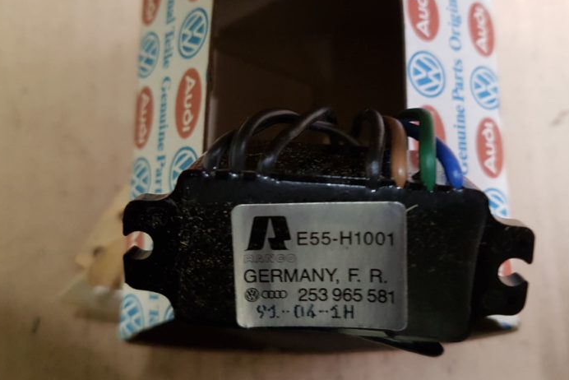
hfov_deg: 61.8
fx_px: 474
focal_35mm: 30
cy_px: 150
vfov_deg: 43.4
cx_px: 305
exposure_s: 1/13
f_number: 1.7
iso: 200
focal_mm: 4.2
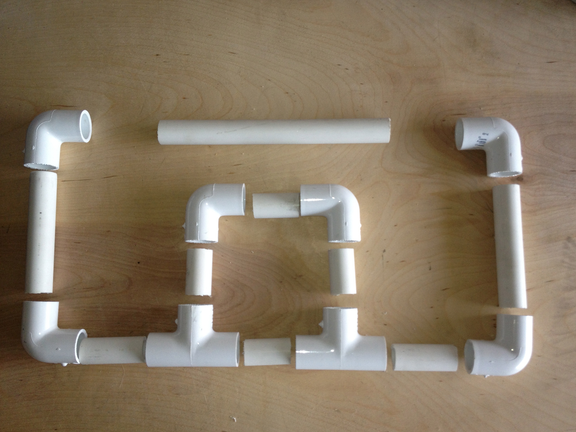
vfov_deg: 39.7
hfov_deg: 51.3
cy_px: 219
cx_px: 295
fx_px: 599
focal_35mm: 36
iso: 80
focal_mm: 4.28
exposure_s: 1/120
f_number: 2.4
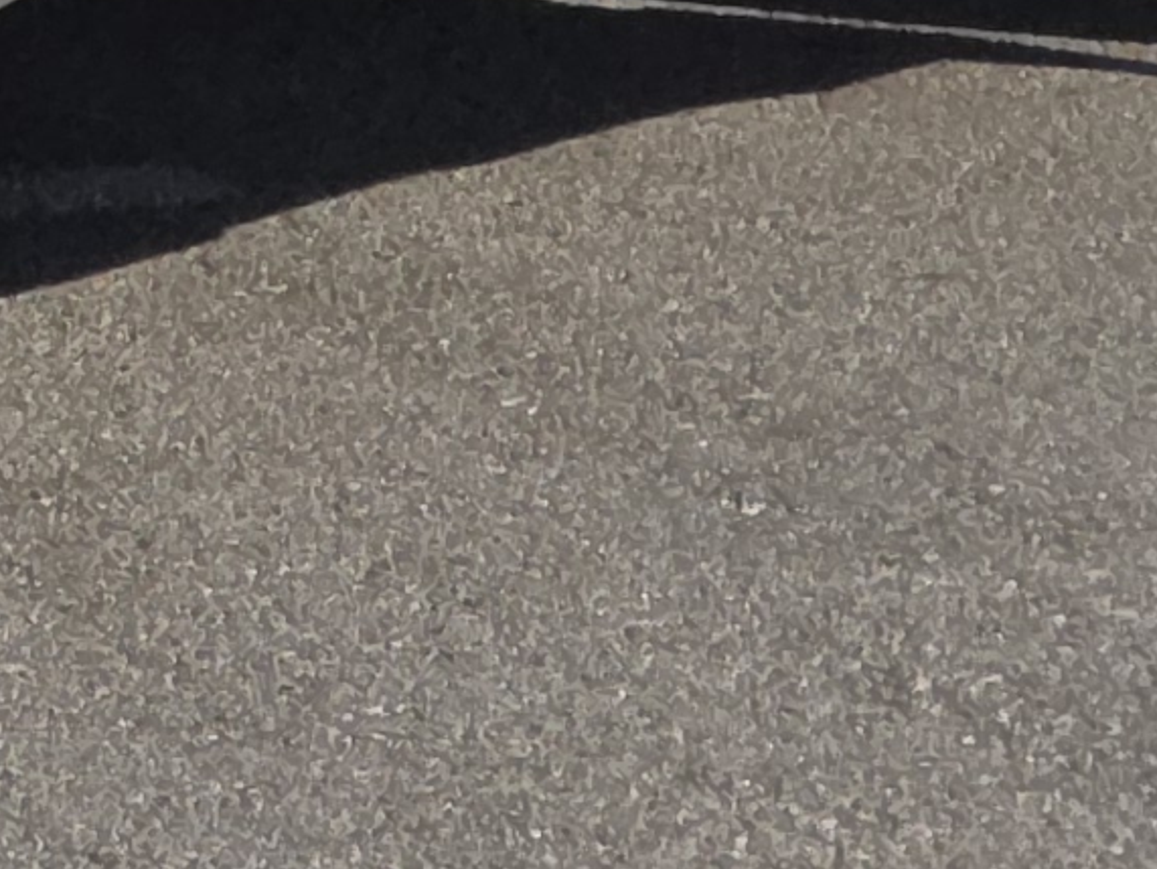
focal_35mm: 483
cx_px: -1301
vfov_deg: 3.0
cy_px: -1335
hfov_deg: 4.0
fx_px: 16154
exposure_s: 1/3493
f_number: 2.4
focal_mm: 7.9
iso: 50
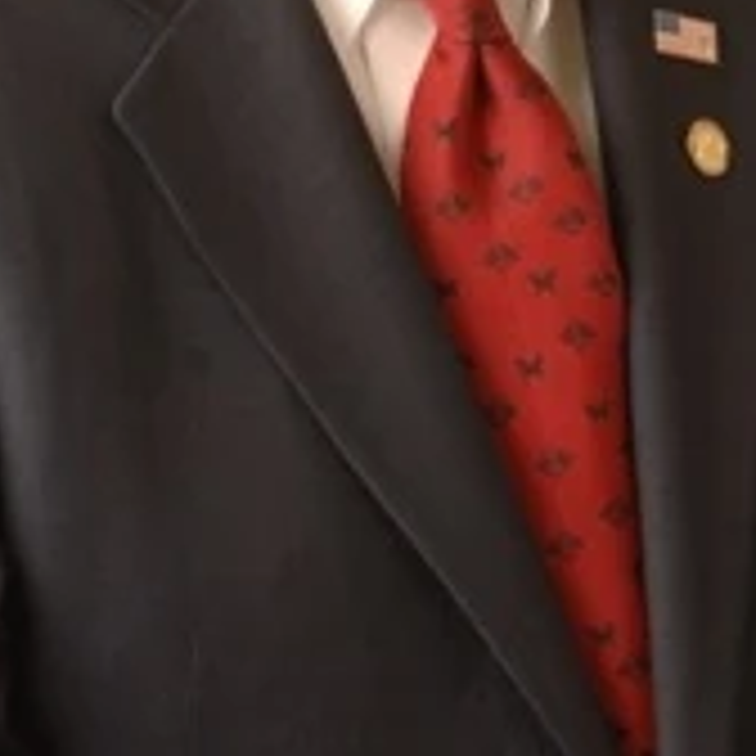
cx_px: 374
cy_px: -198
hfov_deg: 5.1
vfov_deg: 5.1
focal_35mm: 342
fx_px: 8450
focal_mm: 100
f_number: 6.3
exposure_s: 1/125
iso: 250
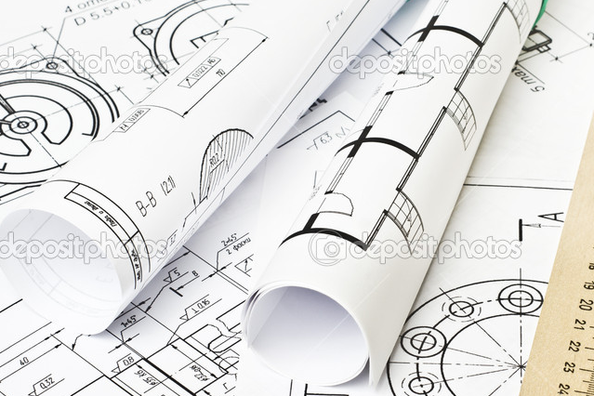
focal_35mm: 120
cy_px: 248
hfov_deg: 17.0
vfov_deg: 11.4
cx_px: 415
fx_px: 1980
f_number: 11
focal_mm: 50
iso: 200
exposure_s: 1/60
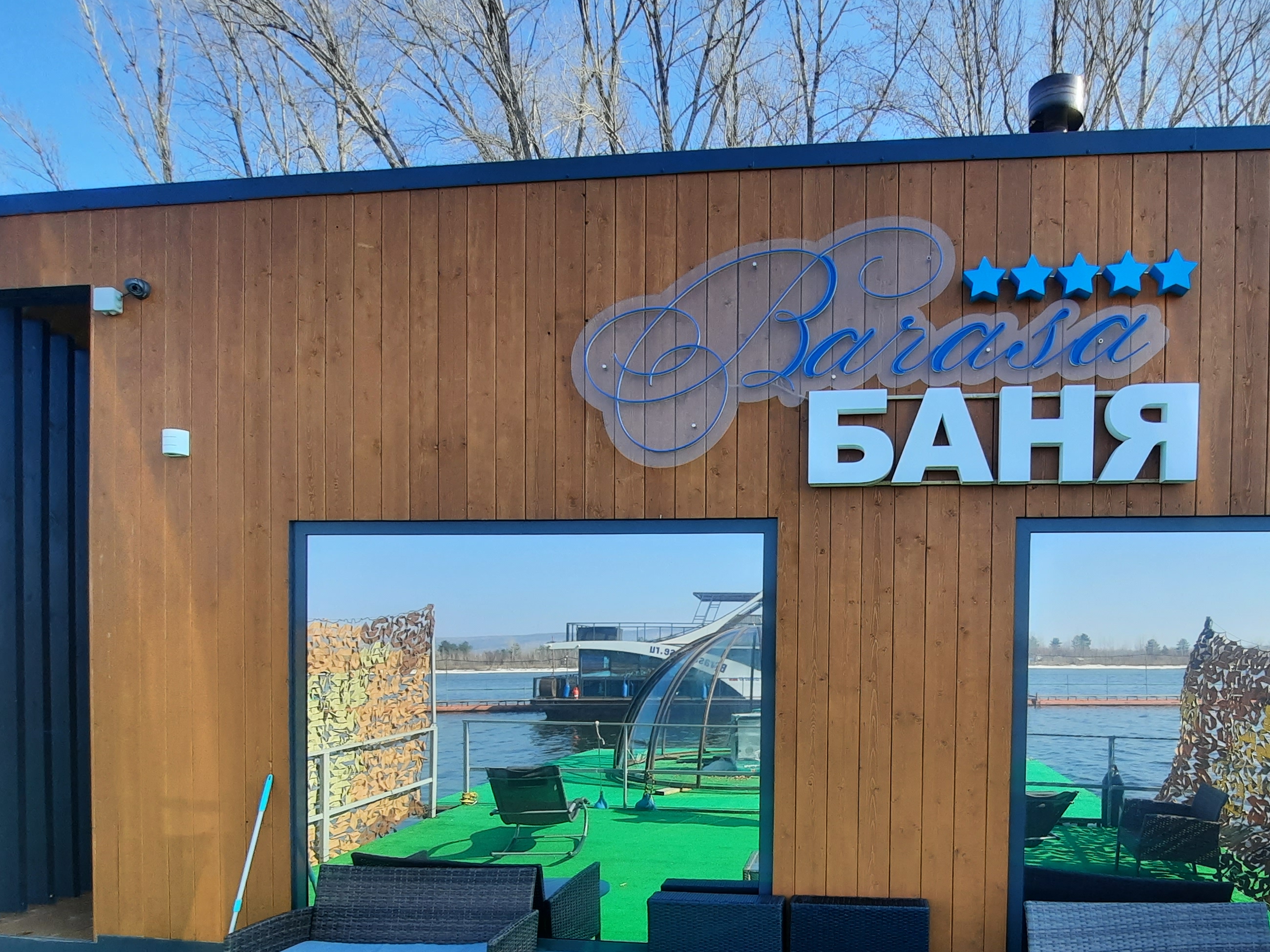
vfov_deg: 63.7
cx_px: 797
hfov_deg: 80.2
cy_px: 662
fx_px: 734
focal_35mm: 20
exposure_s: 1/469
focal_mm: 1.74
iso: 40
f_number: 2.2
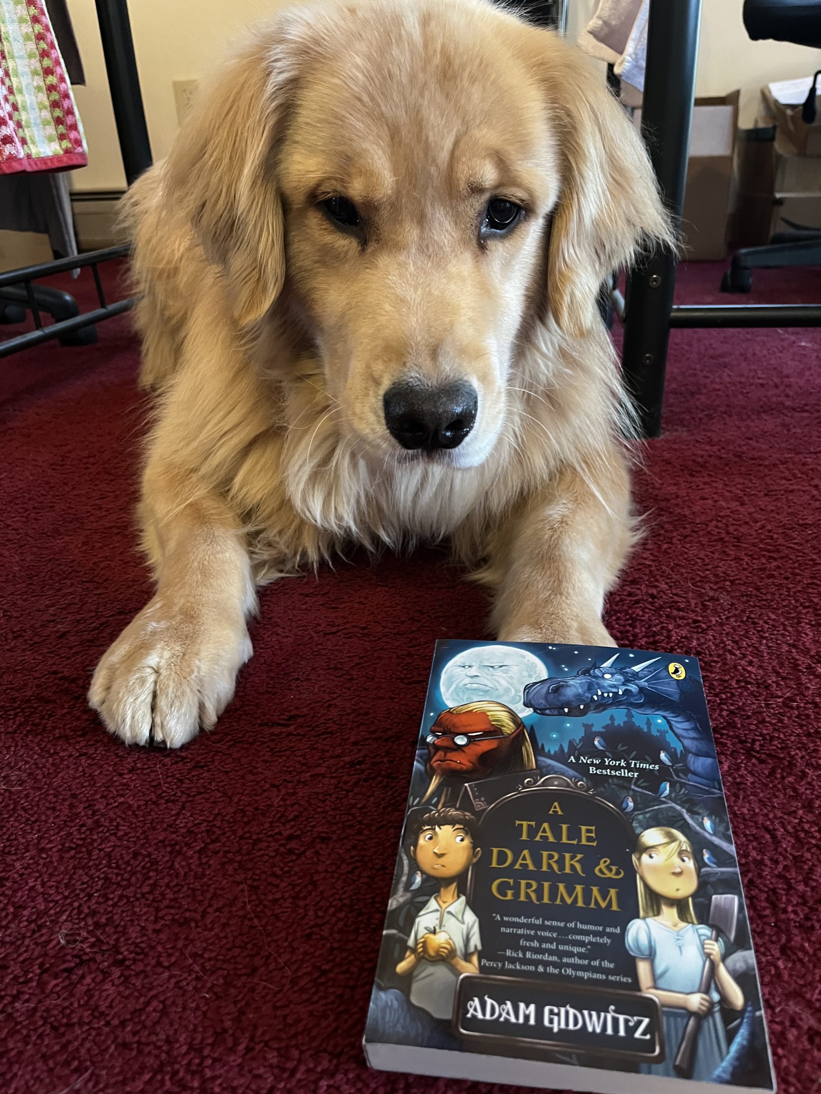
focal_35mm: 26
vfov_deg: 67.3
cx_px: 410
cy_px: 547
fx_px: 822
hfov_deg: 53.1
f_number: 1.6
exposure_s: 1/40
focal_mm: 5.1
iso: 500
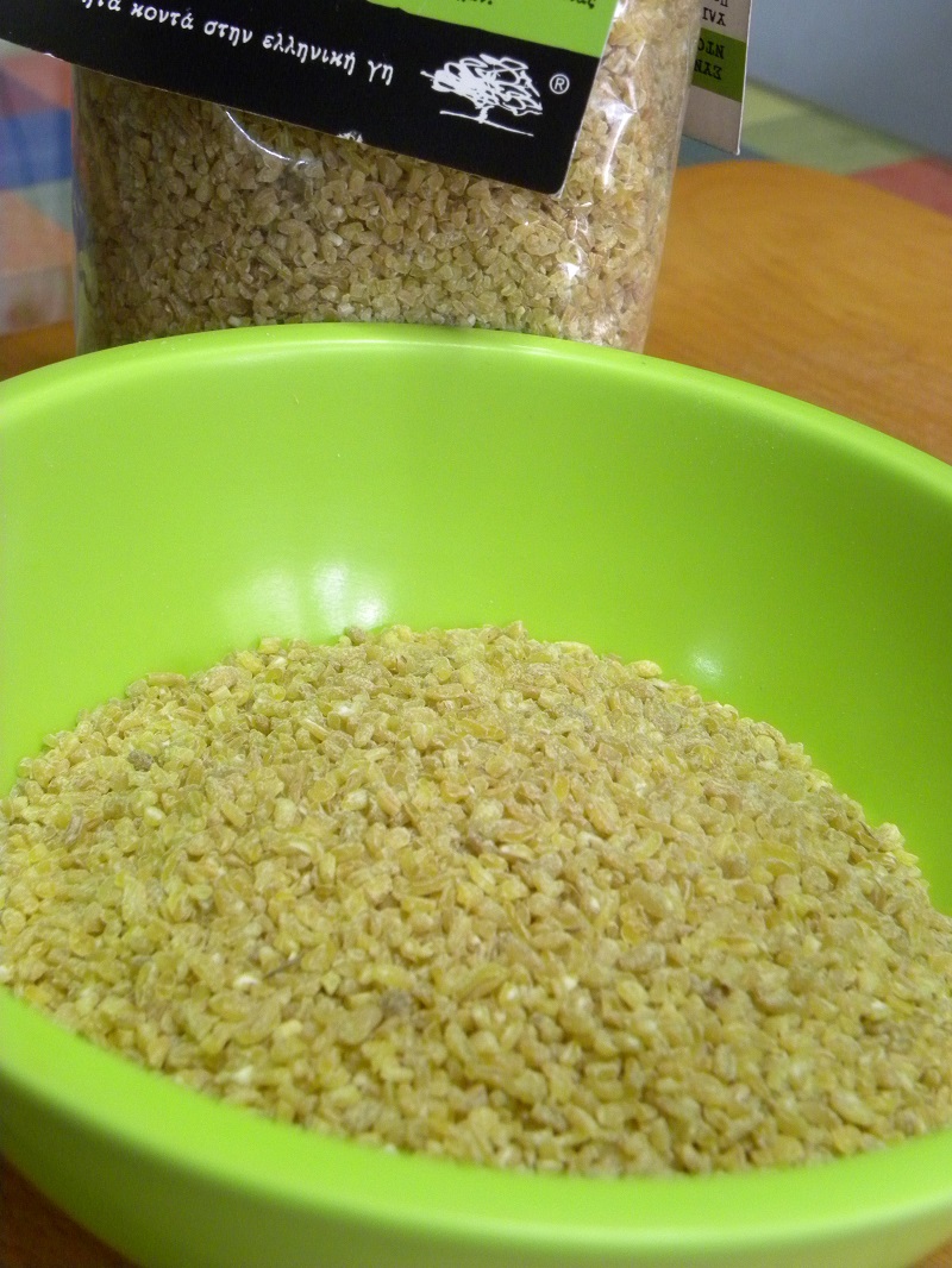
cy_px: 634
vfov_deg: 36.8
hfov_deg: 28.0
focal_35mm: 52
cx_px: 476
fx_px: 1906
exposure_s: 1/27.4
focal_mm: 9.2
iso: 400
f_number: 3.5
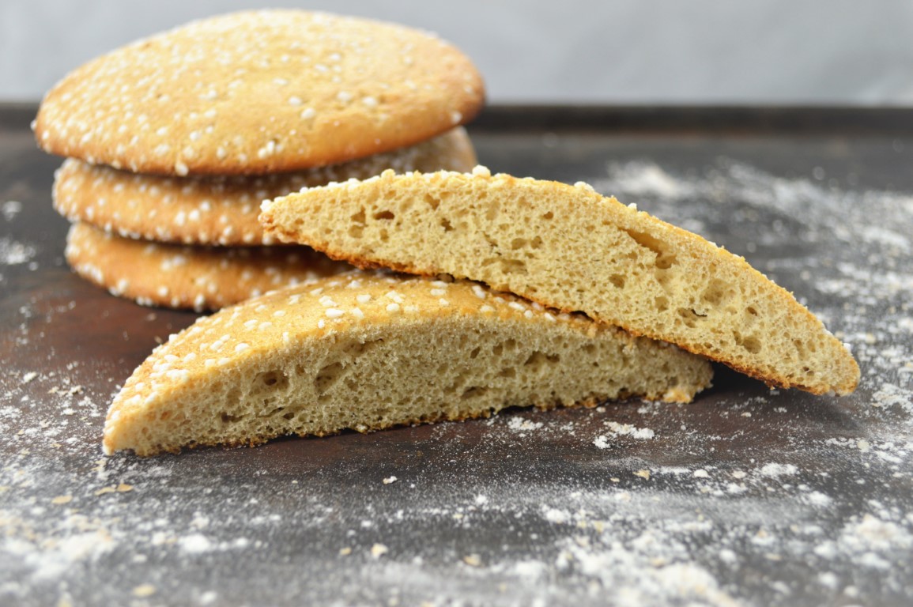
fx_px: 1064
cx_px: 456
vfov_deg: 31.8
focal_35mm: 42
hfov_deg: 46.4
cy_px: 304
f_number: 4.5
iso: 200
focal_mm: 28
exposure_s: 1/25
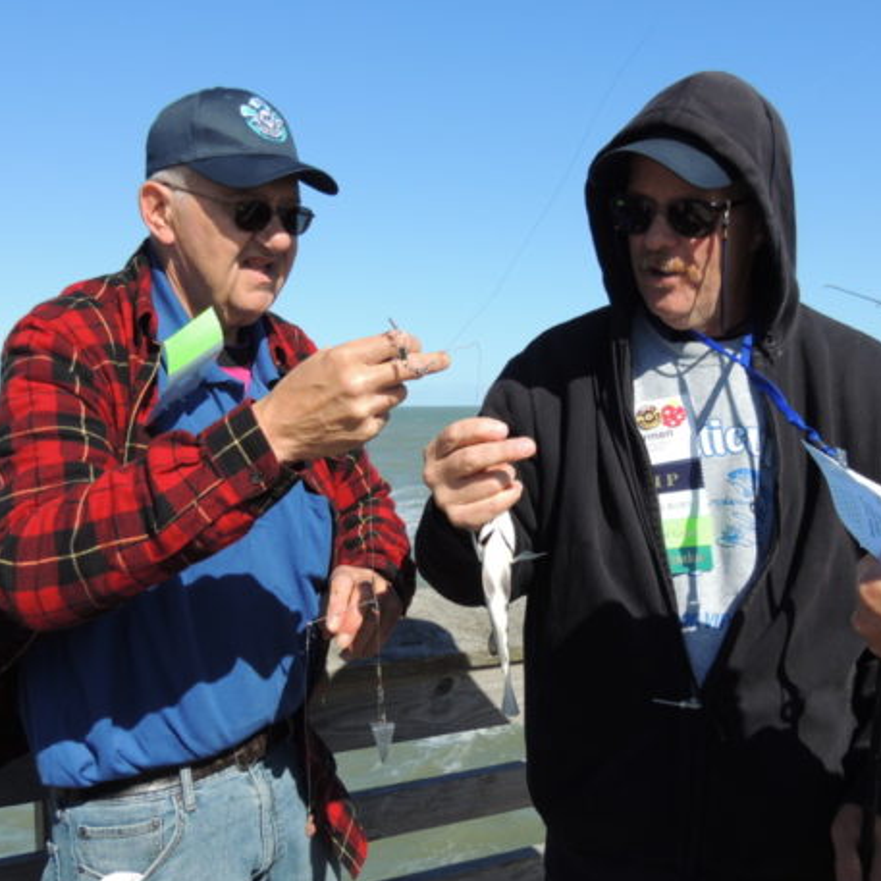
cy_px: 442
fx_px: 1037
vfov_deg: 46.0
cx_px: 440
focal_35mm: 36
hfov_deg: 46.0
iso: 100
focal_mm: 5.3
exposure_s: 1/1250
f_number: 3.1
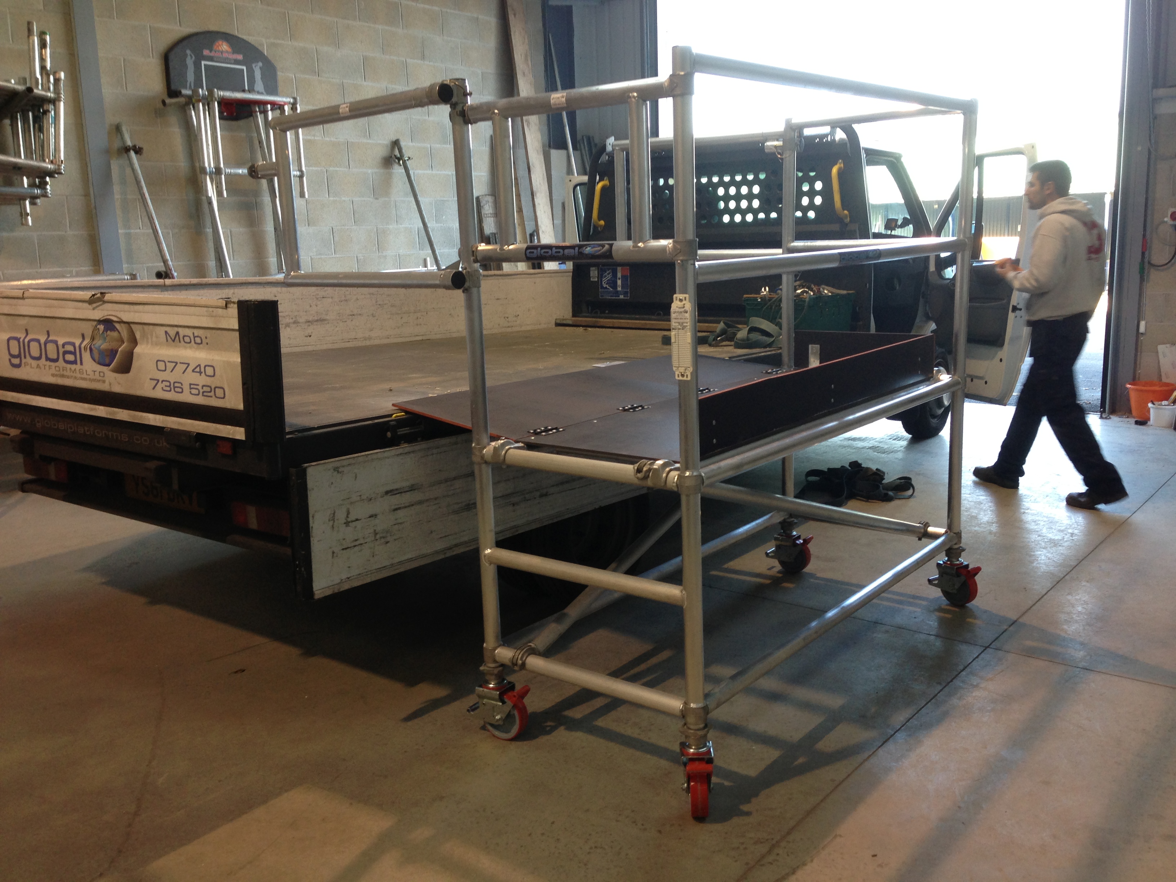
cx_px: 588
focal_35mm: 33
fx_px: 1121
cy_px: 441
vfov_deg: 42.9
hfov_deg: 55.4
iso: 64
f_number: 2.4
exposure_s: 1/40
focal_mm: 4.13
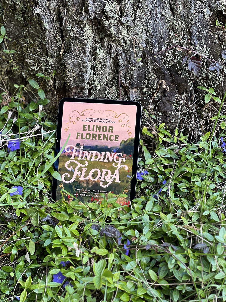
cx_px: 113
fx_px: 670
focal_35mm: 77
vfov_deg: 25.3
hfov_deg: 19.1
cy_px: 151
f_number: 2.8
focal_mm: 9
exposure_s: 1/121
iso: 160
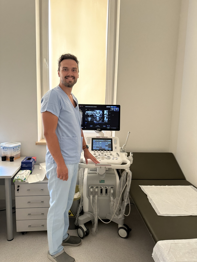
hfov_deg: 56.8
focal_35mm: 24
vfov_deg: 71.6
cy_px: 131
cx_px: 98
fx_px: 182
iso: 250
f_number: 1.78
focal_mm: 6.86
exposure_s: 1/60
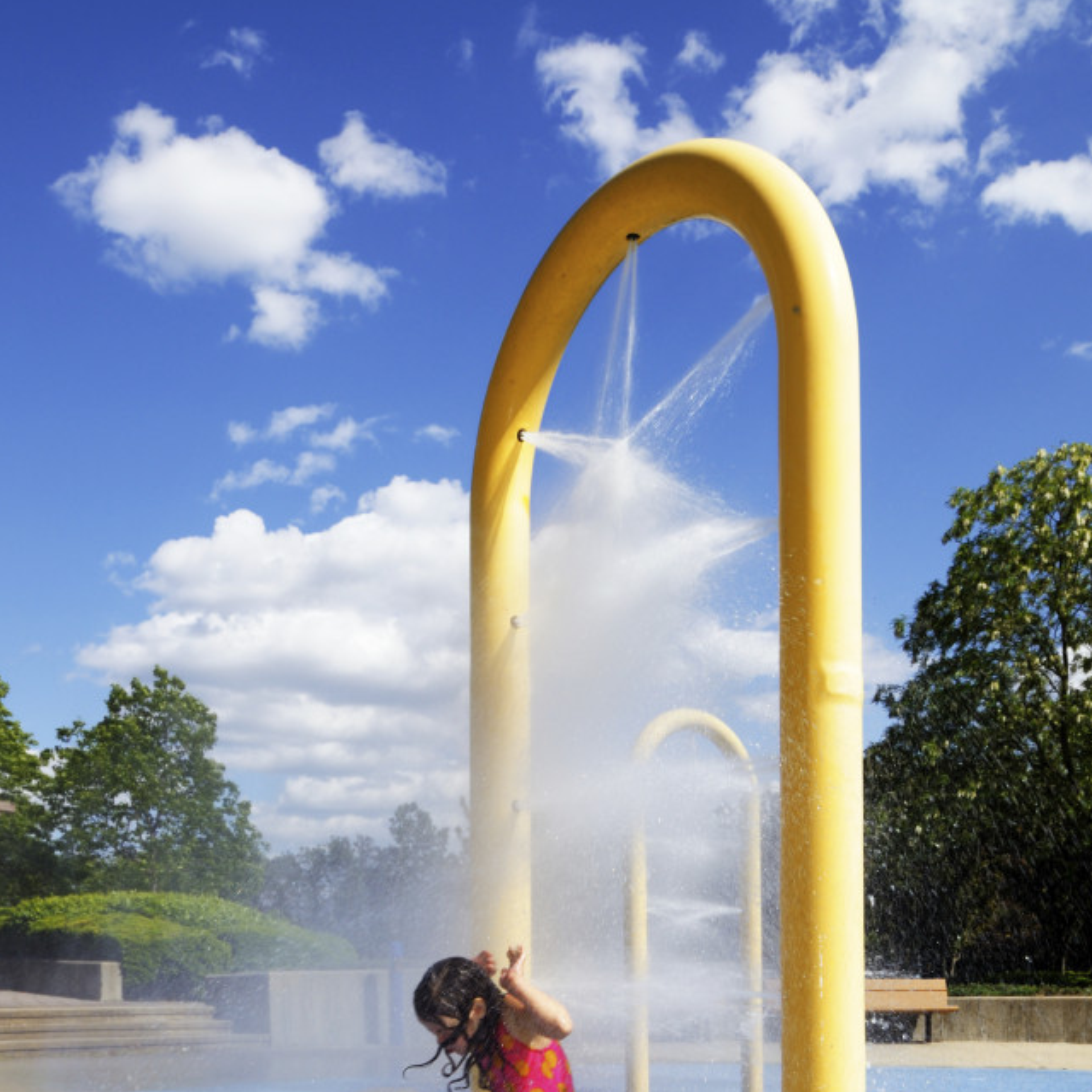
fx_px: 1238
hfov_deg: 47.6
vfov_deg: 45.7
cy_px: 841
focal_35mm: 35
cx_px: 540
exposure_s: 1/250
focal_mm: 17
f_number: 10
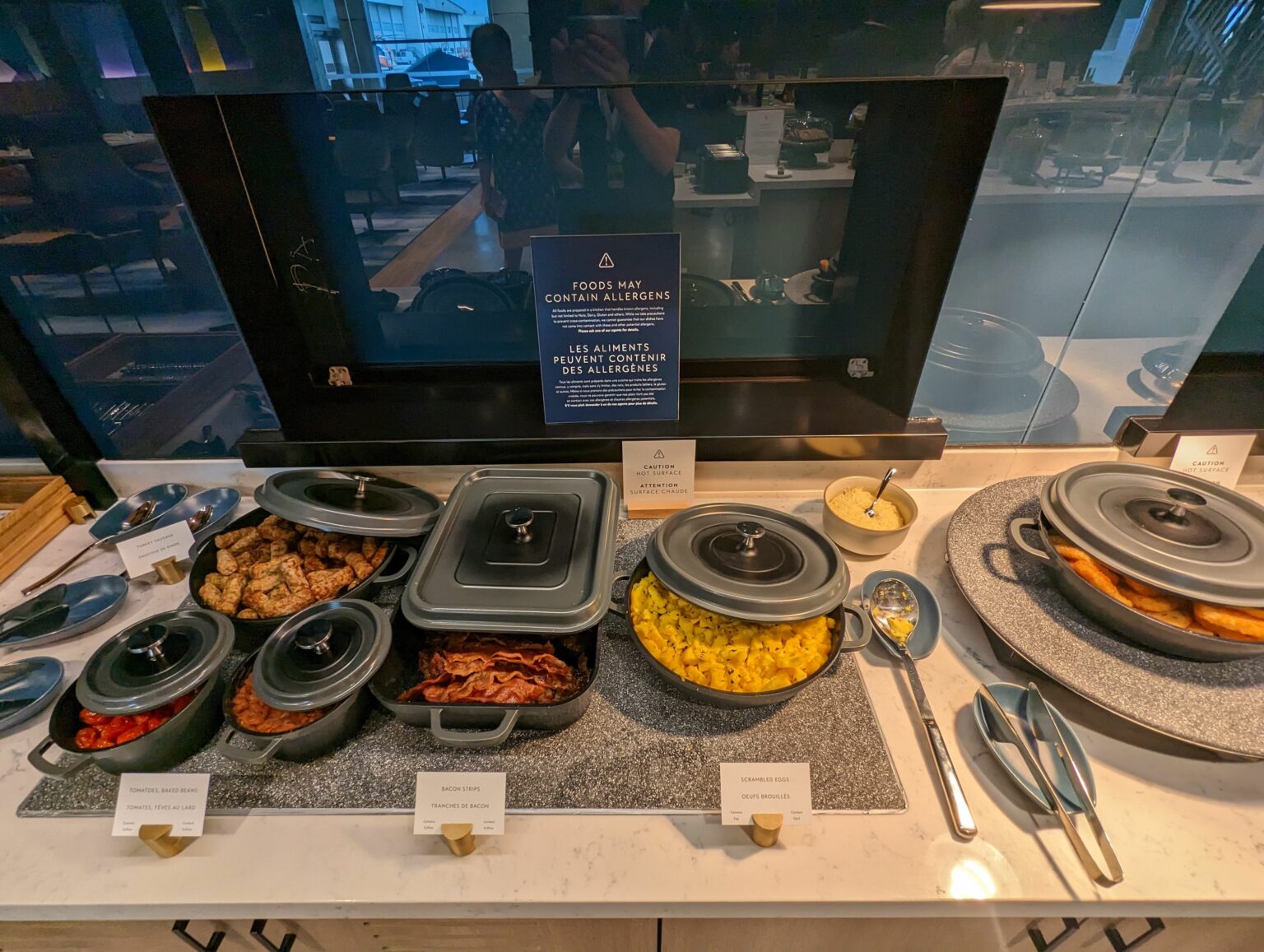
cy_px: 476
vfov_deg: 78.3
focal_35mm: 16
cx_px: 632
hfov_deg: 94.4
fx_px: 585
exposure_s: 1/60
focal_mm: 2.35
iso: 63
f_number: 2.2
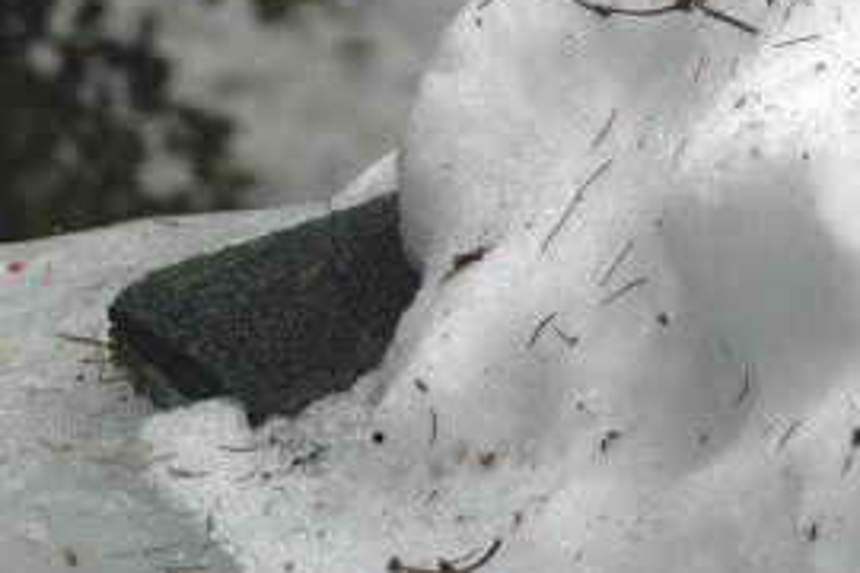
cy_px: 479
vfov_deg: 3.5
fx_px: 9316
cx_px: 150
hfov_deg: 5.3
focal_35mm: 390
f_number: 7.1
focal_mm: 110
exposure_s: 1/800
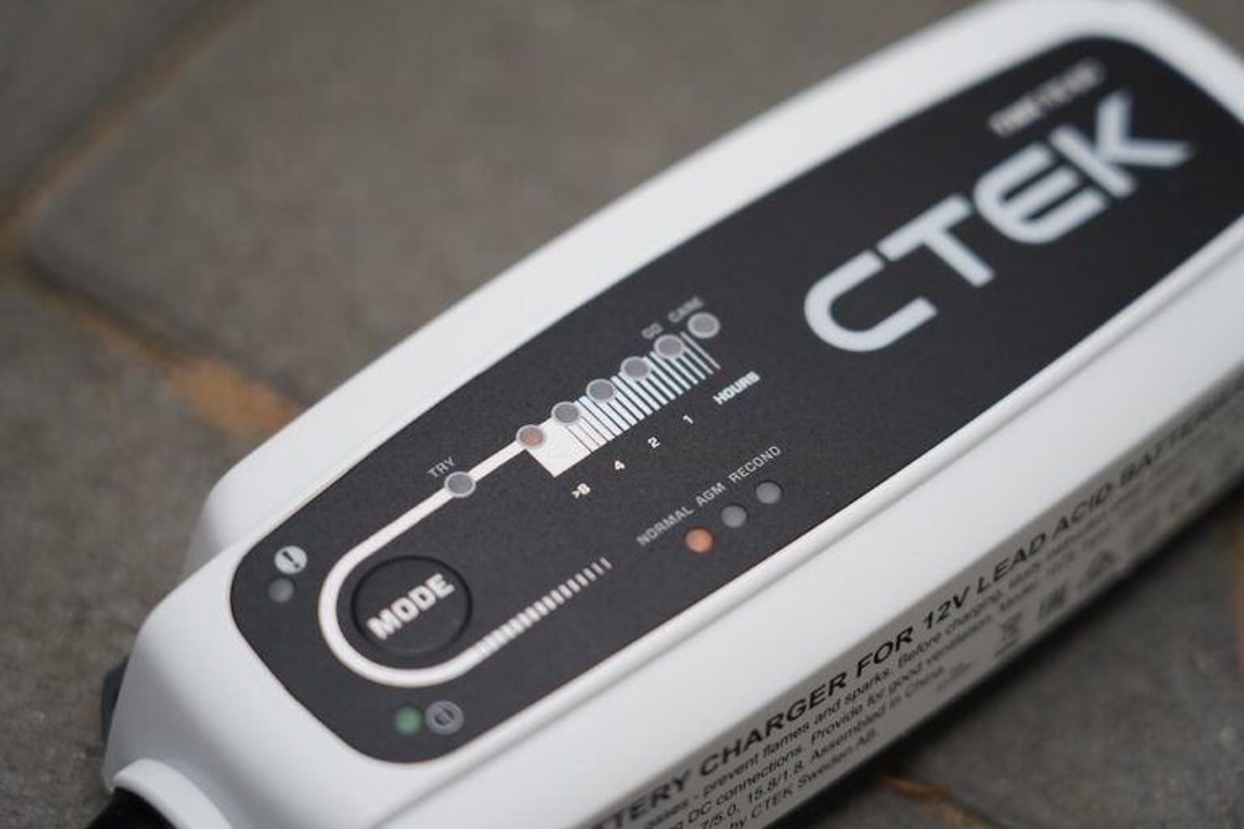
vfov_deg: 13.0
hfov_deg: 19.5
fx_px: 3628
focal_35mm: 105
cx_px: 622
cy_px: 414
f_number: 4
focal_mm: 105
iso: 320
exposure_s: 1/125
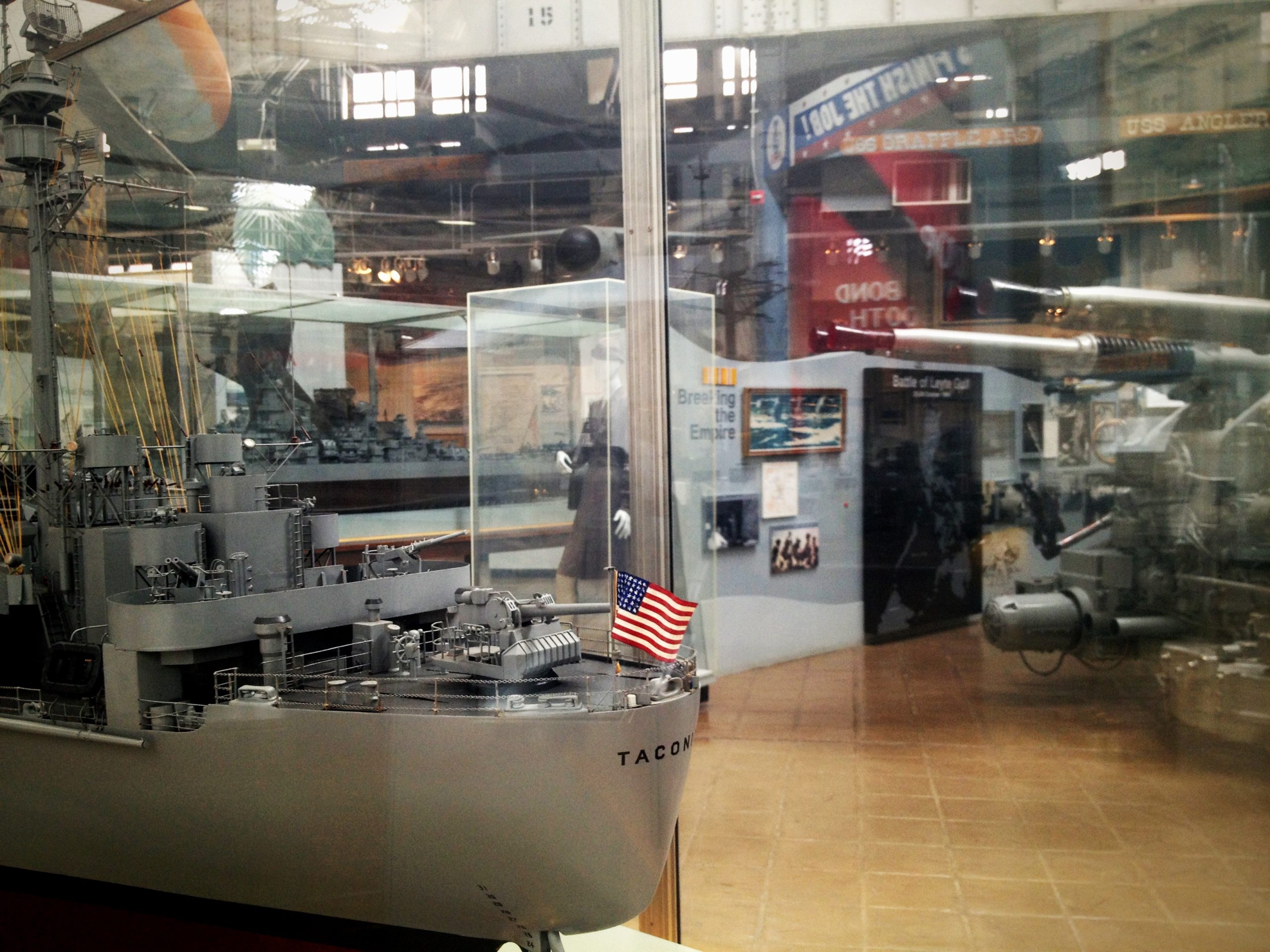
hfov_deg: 52.6
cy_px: 476
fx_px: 1284
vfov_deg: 40.7
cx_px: 635
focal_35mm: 35
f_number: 2.4
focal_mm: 4.28
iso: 50
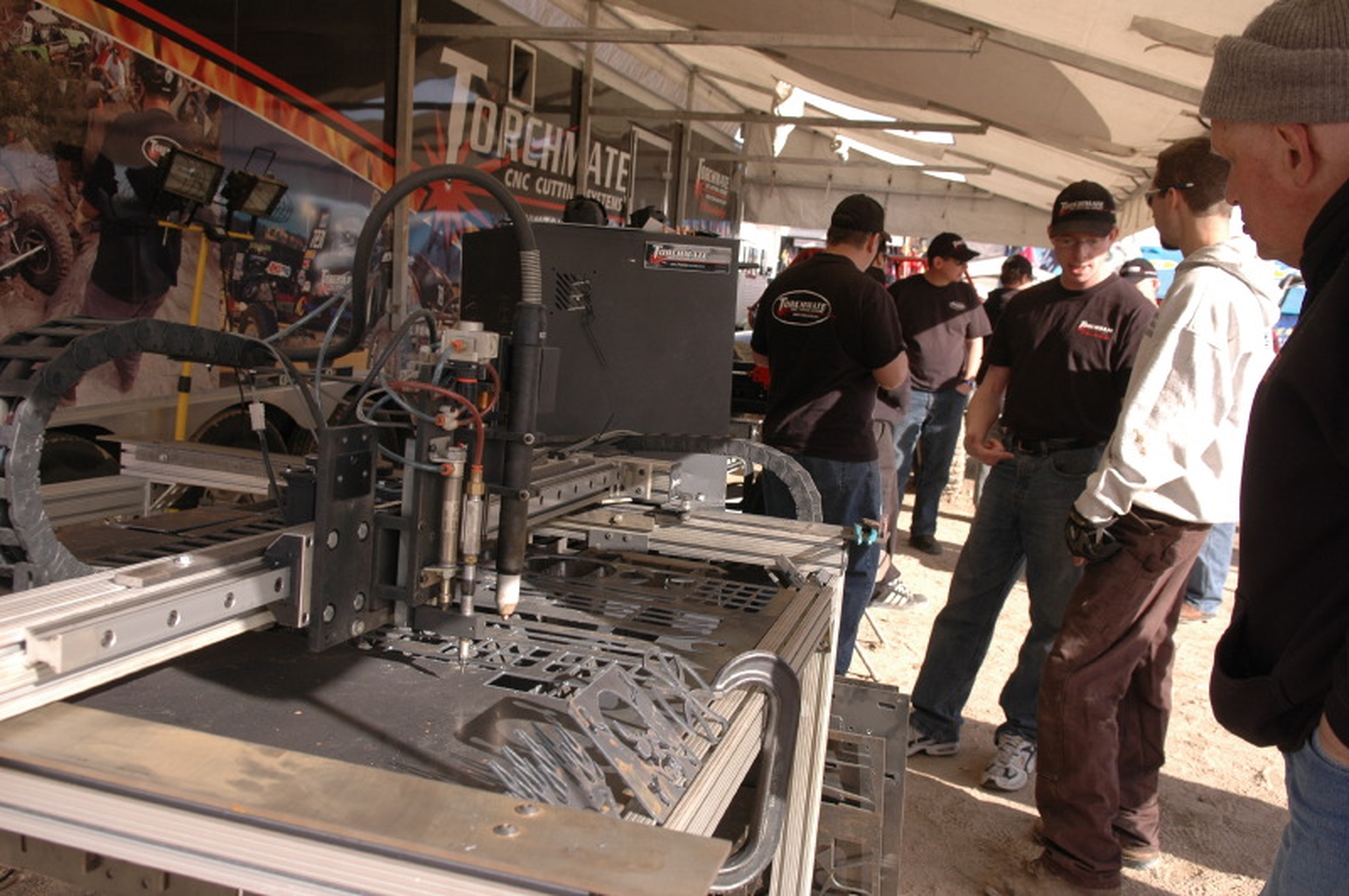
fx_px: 1123
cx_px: 674
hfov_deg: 62.0
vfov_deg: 43.5
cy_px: 448
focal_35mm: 30
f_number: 4.5
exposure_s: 1/500
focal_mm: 20
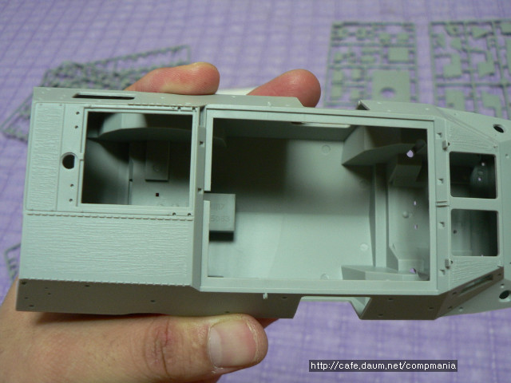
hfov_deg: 51.4
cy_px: 192
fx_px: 531
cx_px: 256
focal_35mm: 36
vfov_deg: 39.7
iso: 200
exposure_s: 1/30
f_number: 2.8
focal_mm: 6
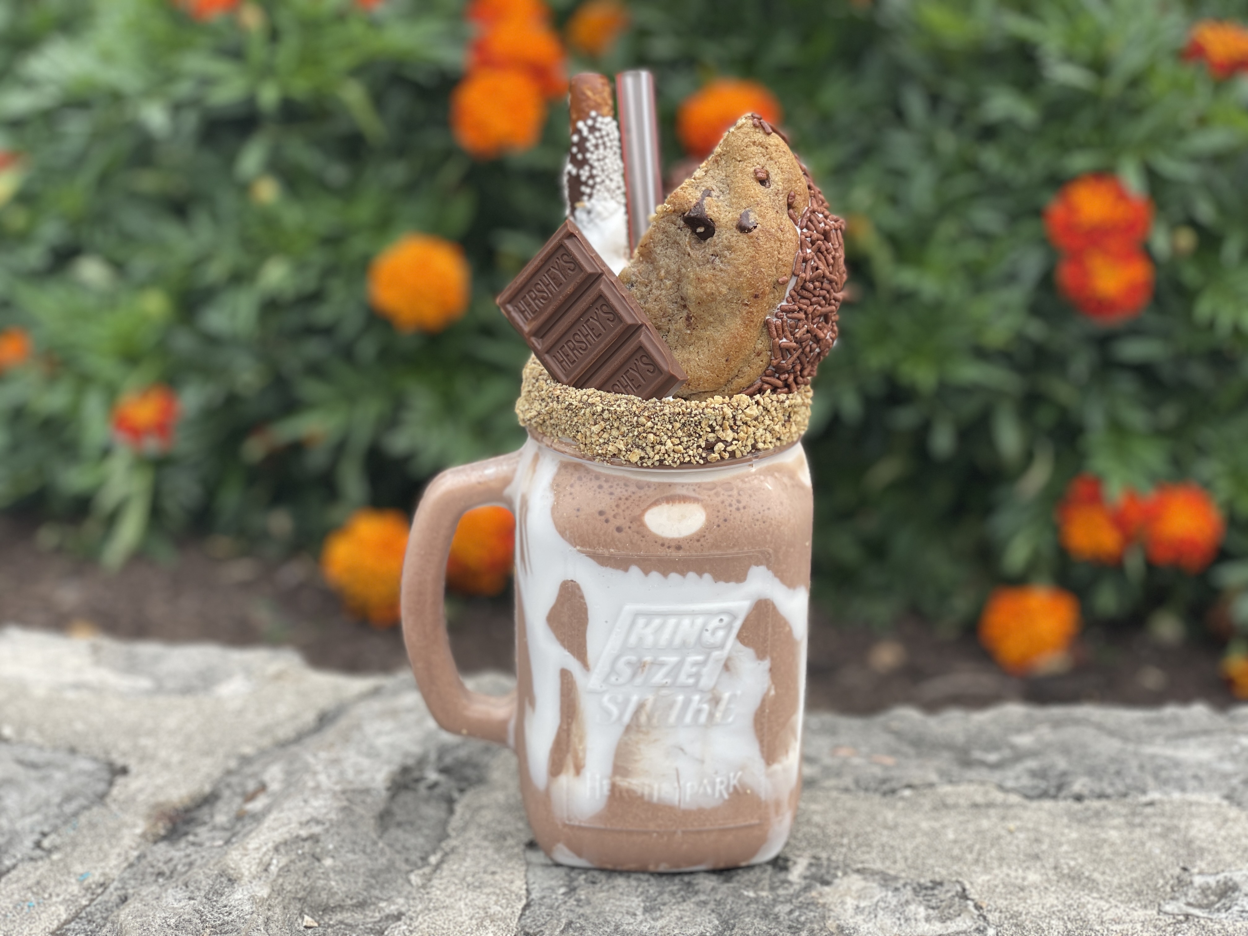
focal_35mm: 52
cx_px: 624
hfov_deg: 36.8
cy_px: 468
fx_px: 1875
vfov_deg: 28.0
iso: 25
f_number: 2
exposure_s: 1/271
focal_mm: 6
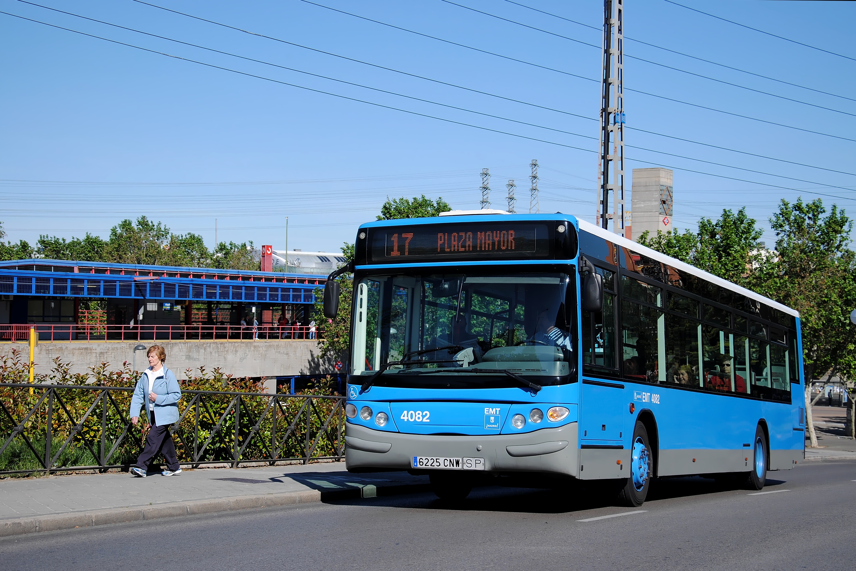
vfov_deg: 21.6
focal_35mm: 63
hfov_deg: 31.9
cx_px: 428
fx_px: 1498
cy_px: 286
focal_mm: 42
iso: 100
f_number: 6.3
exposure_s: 1/500
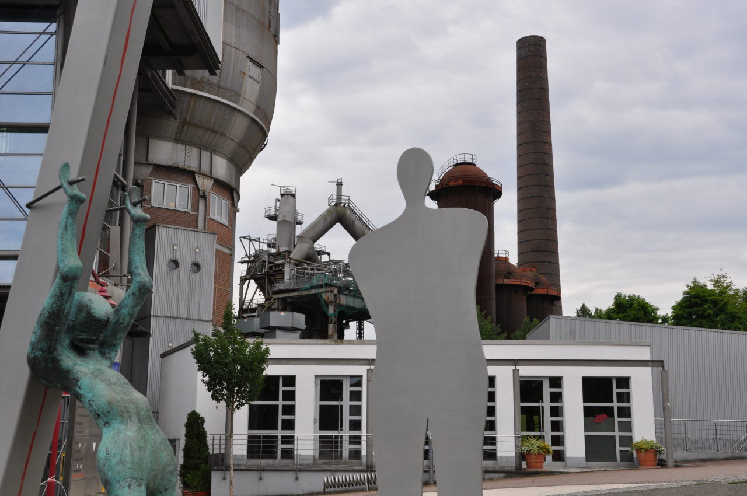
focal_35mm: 42
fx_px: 870
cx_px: 374
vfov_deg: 31.8
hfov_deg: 46.5
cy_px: 248
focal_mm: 28
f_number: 9
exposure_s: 1/320
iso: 200
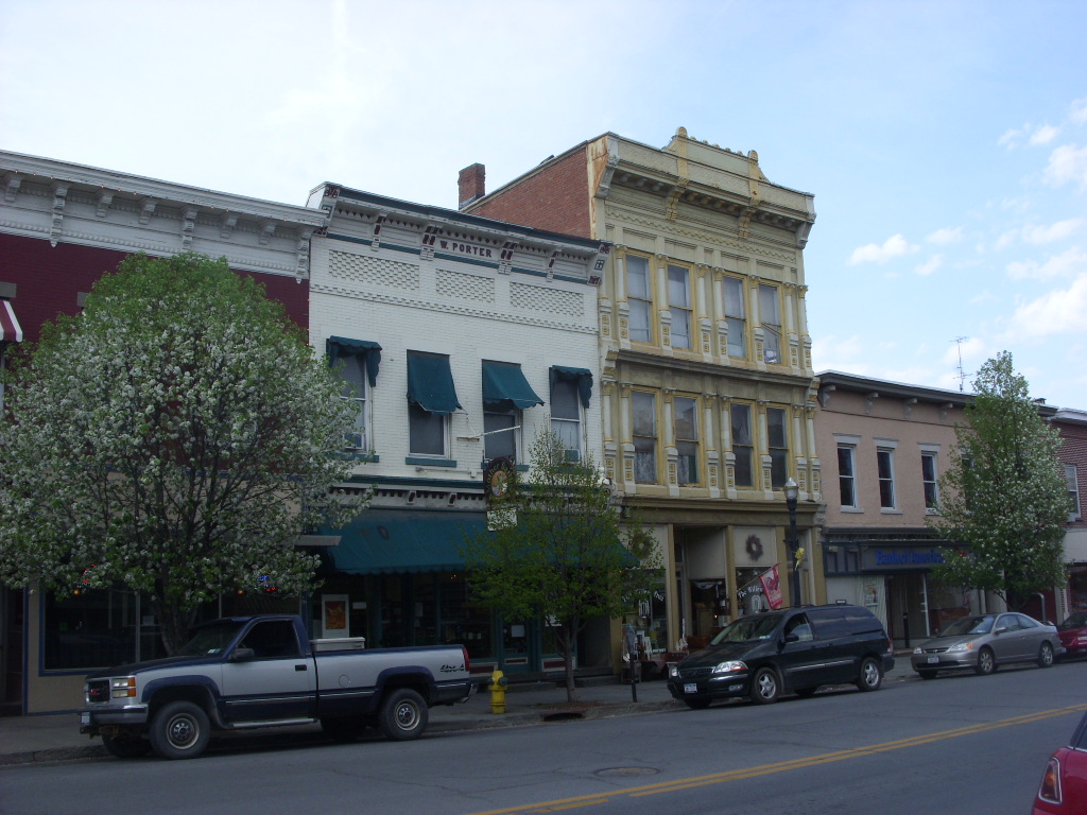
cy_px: 408
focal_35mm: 38
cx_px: 544
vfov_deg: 37.7
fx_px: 1193
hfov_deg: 49.0
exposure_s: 1/272
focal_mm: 6.3
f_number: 4.9
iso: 50
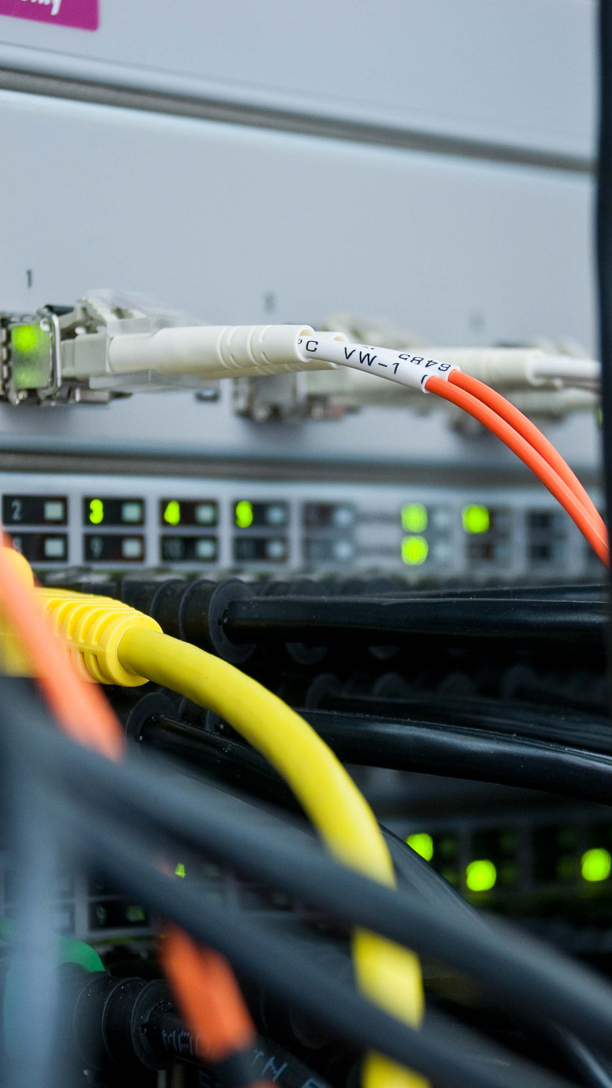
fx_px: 3548
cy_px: 544
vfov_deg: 17.4
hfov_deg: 9.9
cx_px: 385
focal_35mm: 123
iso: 200
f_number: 5
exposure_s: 1.3
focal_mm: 52
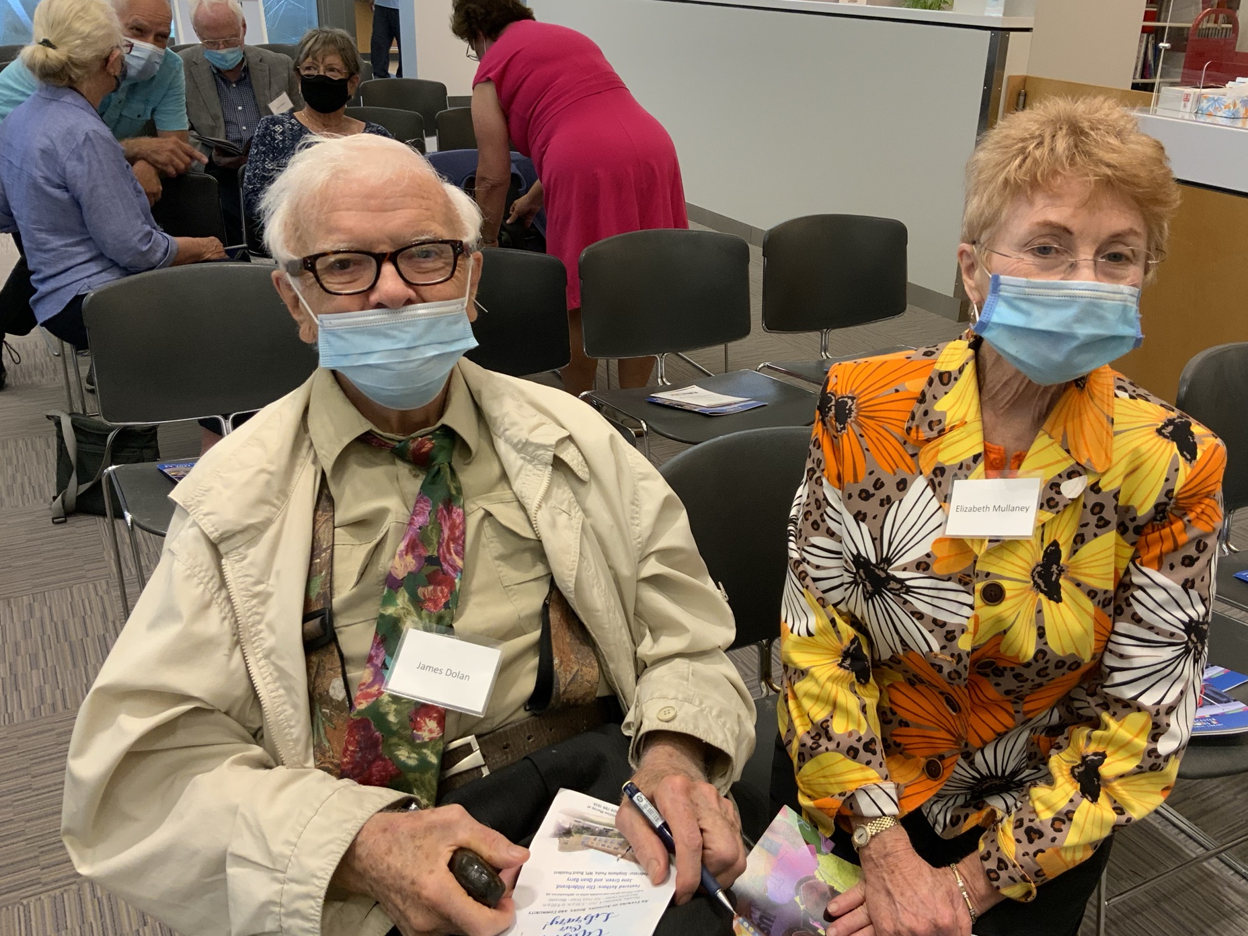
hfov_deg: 56.7
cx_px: 683
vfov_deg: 44.2
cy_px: 461
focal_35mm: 32
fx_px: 1154
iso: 80
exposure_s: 1/60
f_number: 1.8
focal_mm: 3
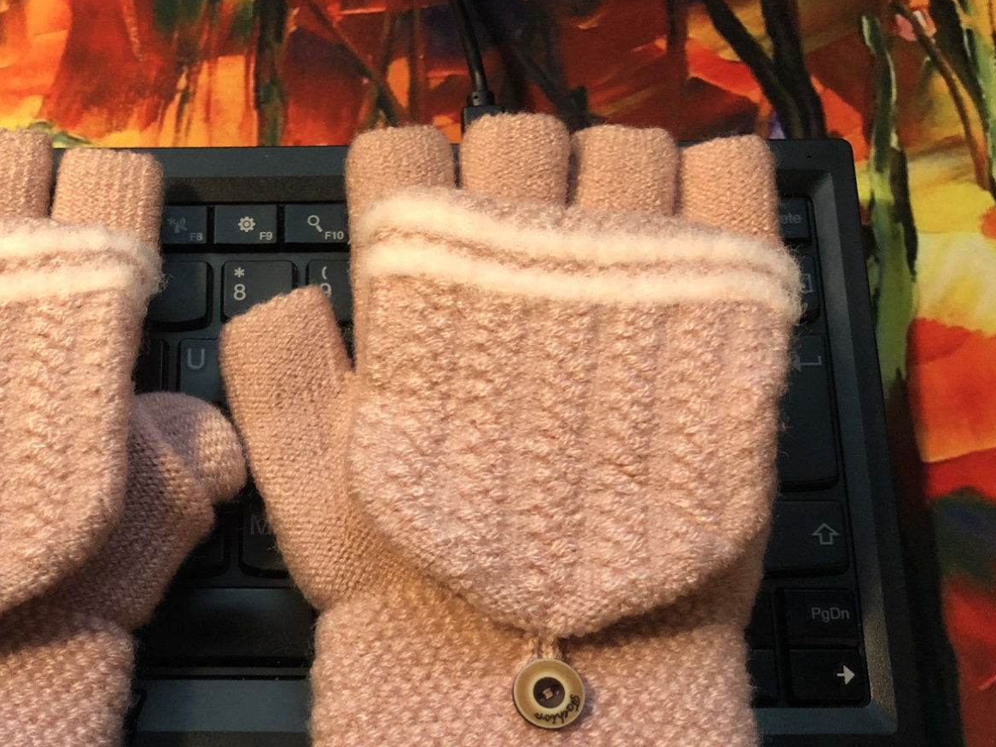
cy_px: 555
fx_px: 1381
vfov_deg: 29.8
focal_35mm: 48
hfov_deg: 38.6
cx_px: 246
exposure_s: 1/14
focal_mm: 4
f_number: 1.8
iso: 100
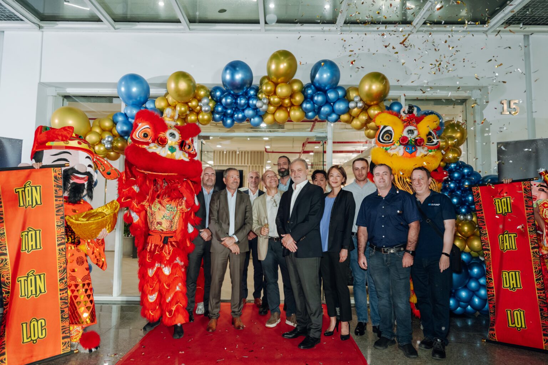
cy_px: 182
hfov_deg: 73.7
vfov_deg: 53.1
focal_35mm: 24
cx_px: 274
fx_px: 365
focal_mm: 24
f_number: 2.8
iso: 1000
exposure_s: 1/200
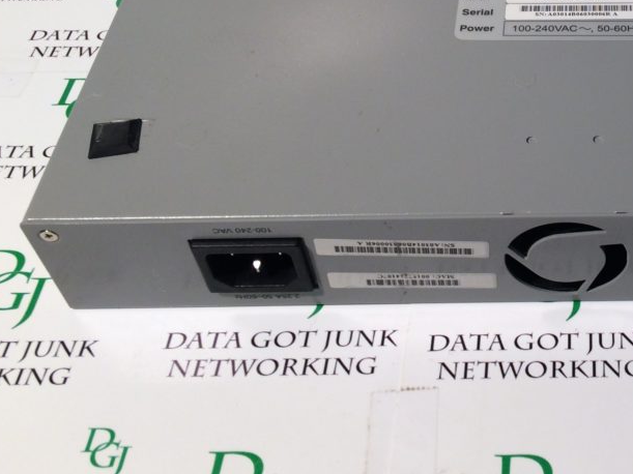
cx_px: 591
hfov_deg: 31.9
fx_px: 1042
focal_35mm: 57
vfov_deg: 24.7
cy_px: 30
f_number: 2.2
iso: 64
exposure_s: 1/120
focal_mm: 4.15
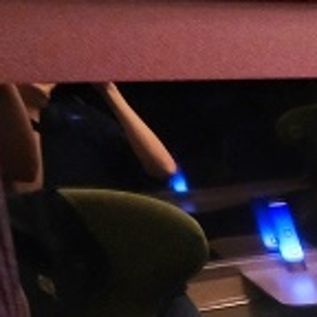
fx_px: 736
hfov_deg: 15.4
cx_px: 733
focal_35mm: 71
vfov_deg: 20.0
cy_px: 514
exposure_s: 1/180
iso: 3200
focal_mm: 10
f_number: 4
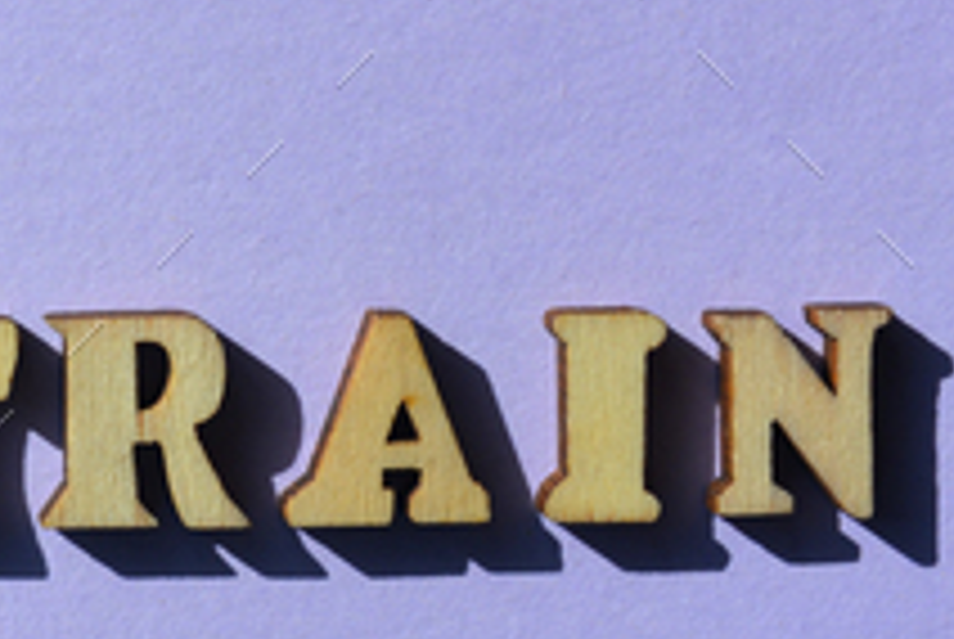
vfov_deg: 9.1
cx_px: -162
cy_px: 97
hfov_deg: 13.3
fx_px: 3980
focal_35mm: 150
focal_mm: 36
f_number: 9
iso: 100
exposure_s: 1/320
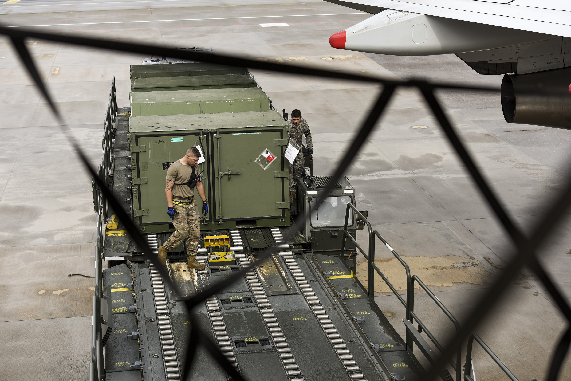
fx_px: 1111
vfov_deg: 19.5
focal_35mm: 70
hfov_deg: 28.8
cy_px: 190
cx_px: 286
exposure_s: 1/640
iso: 100
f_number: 4.5
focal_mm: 70
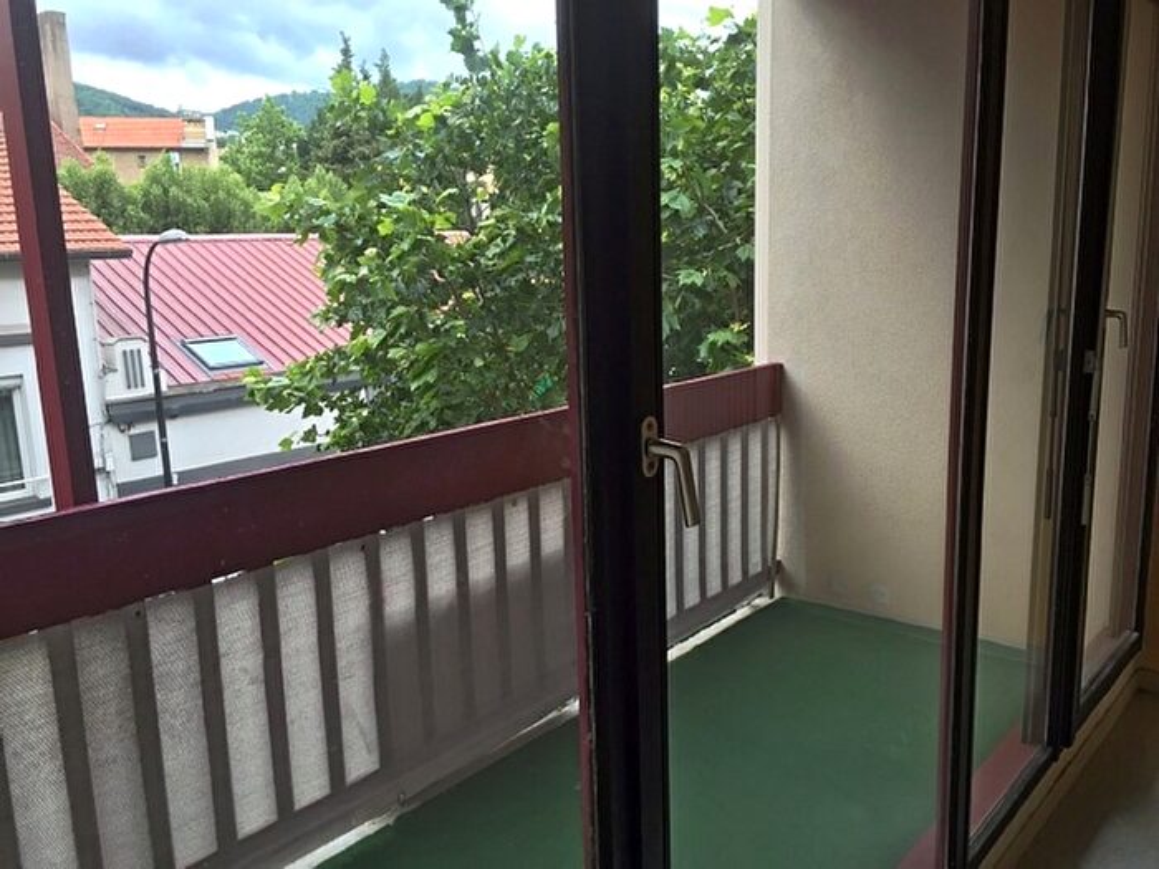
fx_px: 971
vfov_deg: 48.2
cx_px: 580
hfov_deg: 61.7
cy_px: 434
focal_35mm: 29
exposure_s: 1/120
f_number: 2.2
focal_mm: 4.15
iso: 32
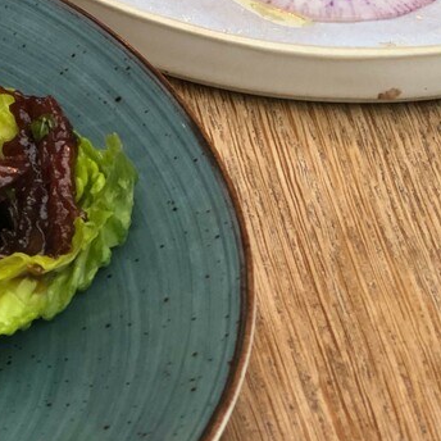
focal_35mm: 161
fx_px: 2321
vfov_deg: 10.7
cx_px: -47
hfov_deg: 10.7
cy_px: -63
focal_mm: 6.6
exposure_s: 1/33
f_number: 2.8
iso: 50
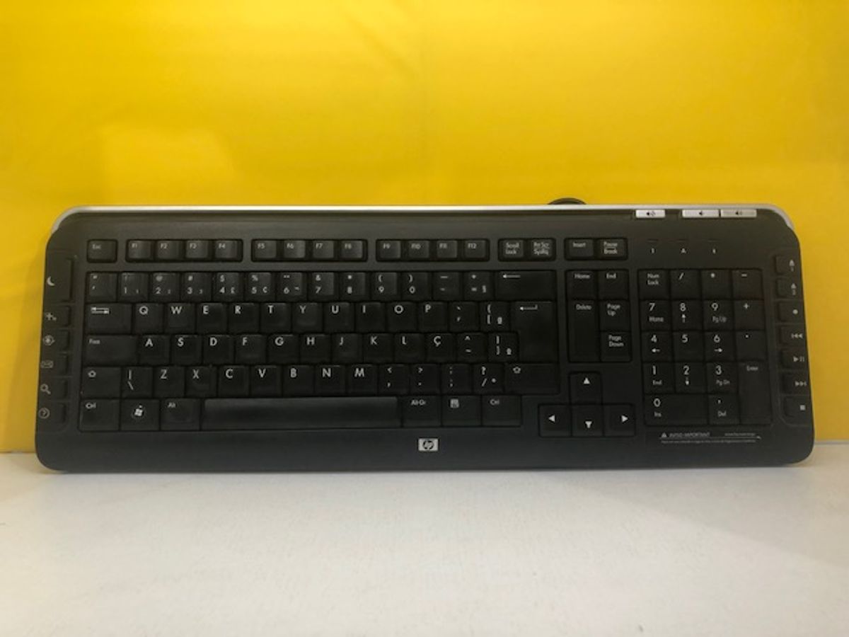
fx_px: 687
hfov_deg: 63.4
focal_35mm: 28
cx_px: 424
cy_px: 318
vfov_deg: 49.7
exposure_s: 1/15
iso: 50
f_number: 1.8
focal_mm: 4
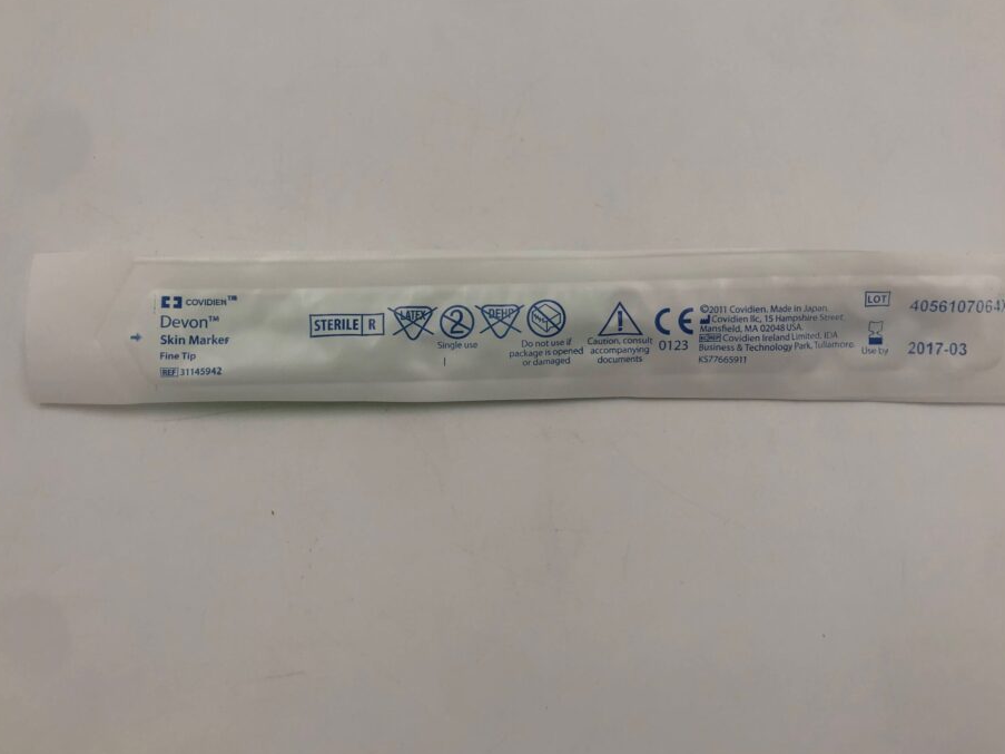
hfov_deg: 58.3
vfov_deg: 45.4
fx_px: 900
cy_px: 356
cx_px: 525
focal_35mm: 31
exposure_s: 1/120
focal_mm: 3.99
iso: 40
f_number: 1.8
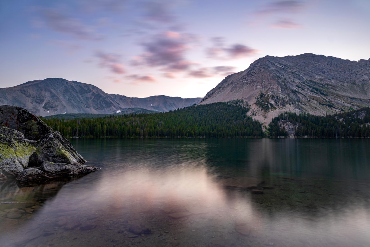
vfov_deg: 59.5
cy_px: 124
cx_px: 185
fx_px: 216
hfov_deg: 81.2
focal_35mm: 21
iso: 100
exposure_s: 30
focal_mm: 21
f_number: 4
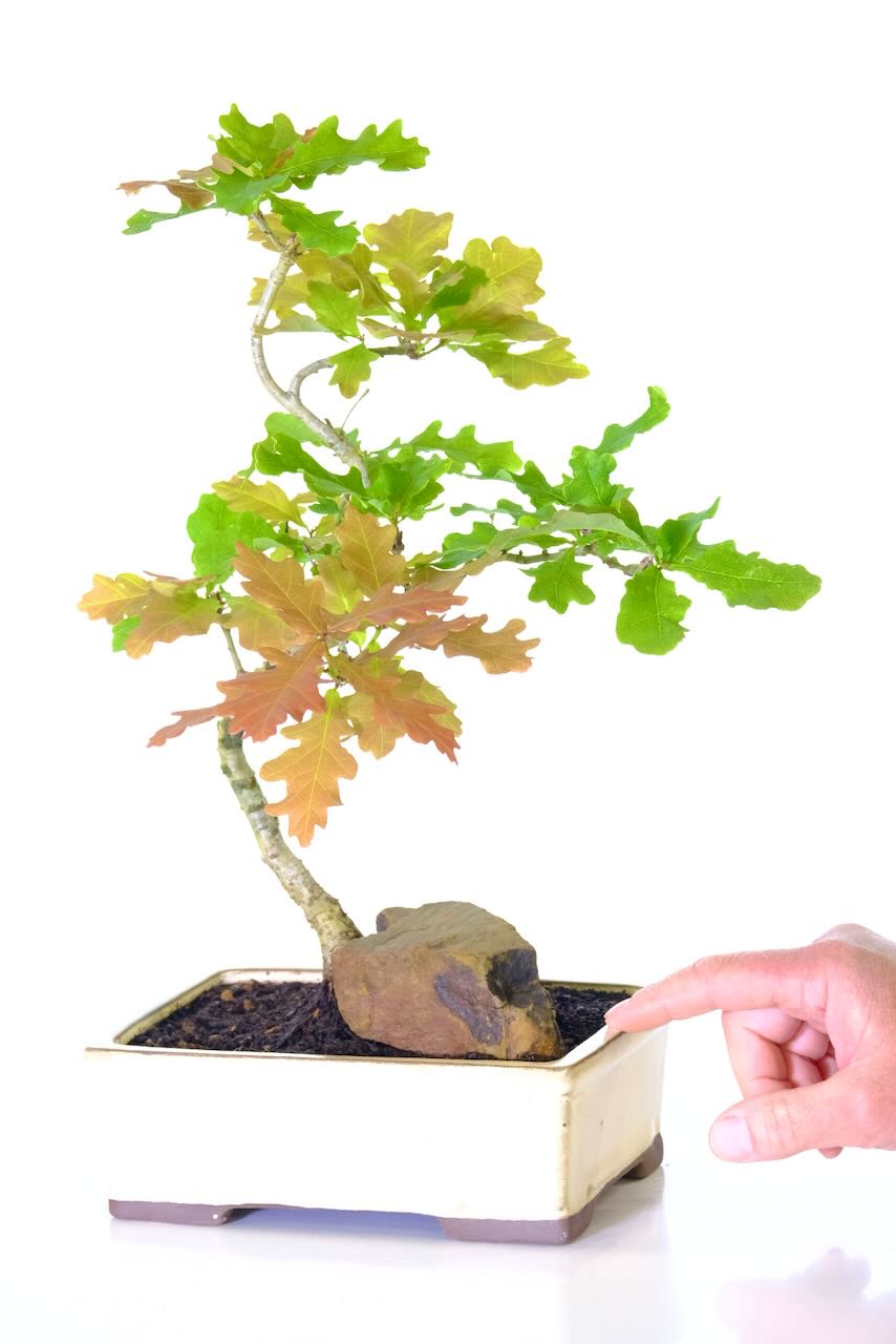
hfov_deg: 10.6
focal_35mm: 129
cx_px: 448
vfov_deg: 15.9
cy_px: 672
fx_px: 4813
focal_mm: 86
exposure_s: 1/15
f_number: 9
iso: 2500
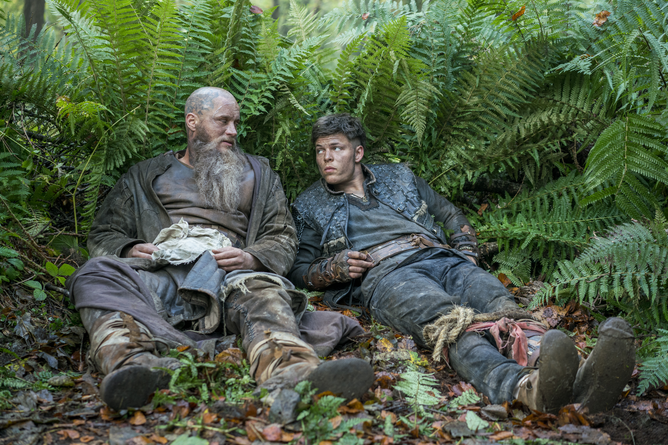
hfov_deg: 36.2
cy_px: 222
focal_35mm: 55
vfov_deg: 24.6
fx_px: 1021
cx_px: 334
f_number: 3.2
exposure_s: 1/125
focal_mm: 55
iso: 2000
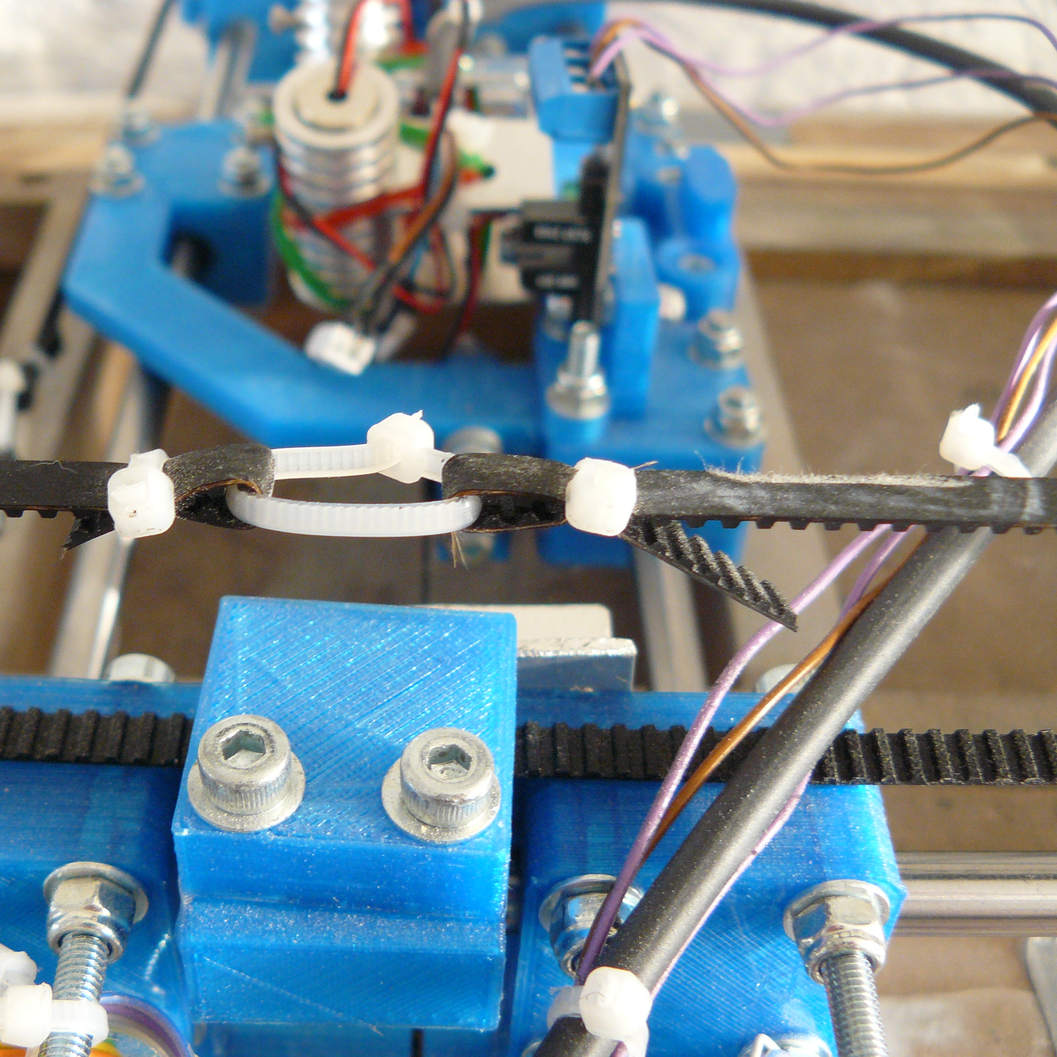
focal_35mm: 43
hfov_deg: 38.7
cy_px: 531
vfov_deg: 39.2
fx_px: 1485
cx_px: 355
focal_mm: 6
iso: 200
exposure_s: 1/30
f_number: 2.8
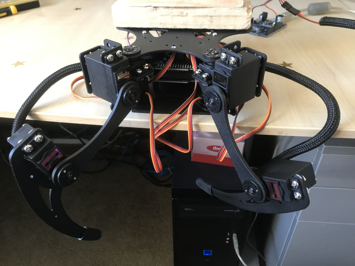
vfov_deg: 49.7
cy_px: 133
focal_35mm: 28
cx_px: 178
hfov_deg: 63.4
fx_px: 287
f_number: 1.8
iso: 50
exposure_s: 1/17
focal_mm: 3.99
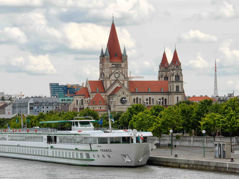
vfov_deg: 8.6
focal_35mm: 173
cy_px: 90
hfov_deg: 11.4
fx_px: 1194
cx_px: 110
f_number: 8
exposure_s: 1/250
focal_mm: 90
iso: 100
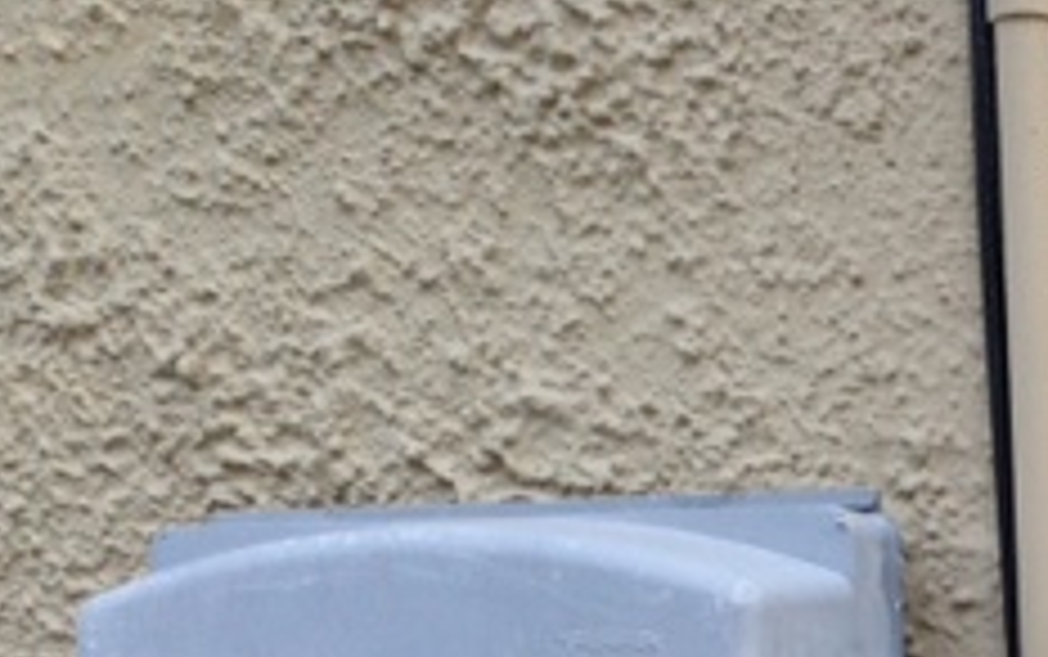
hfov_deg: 20.3
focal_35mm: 96
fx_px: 2744
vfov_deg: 12.8
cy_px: 1053
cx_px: 1250
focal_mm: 4.13
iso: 64
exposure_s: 1/60
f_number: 2.4
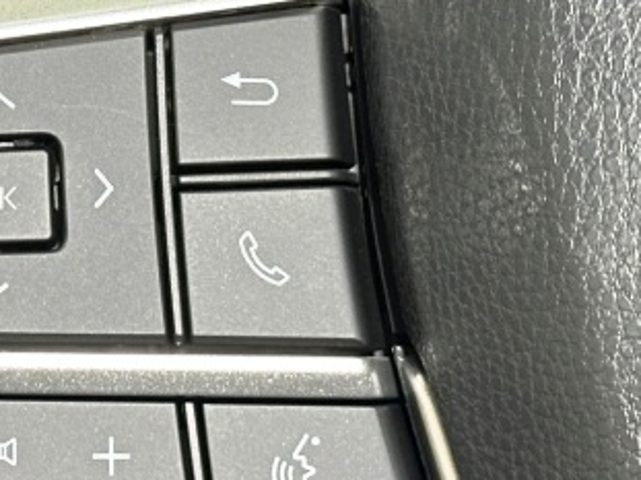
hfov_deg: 12.4
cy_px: 140
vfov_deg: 9.4
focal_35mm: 158
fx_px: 2925
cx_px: 35
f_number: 1.78
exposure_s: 1/40
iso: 320
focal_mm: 6.86
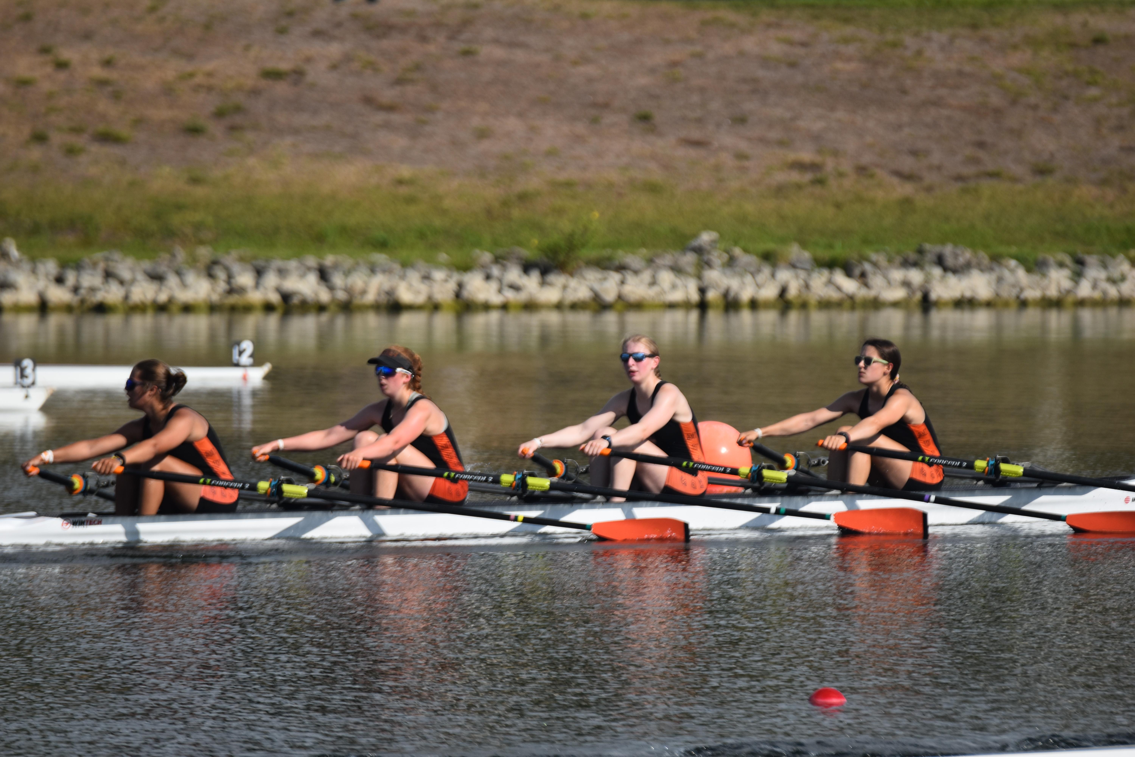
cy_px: 378
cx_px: 568
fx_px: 17969
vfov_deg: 2.4
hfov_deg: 3.6
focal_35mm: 570
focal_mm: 380
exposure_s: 1/1600
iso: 200
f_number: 7.1
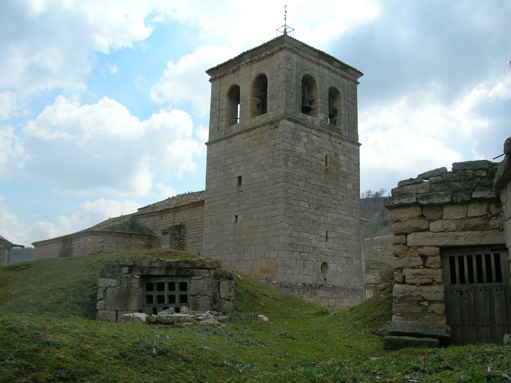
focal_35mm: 34
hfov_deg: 54.0
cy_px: 192
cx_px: 256
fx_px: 502
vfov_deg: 41.8
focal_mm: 5.7
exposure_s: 1/581
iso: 50
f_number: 4.9
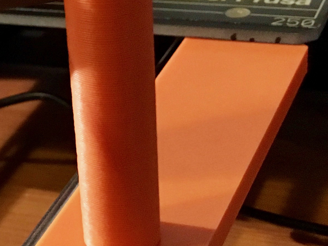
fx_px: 929
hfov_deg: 19.0
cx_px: -54
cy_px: 159
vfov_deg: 15.1
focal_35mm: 98
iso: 250
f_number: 2.2
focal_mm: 4.15
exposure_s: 1/15
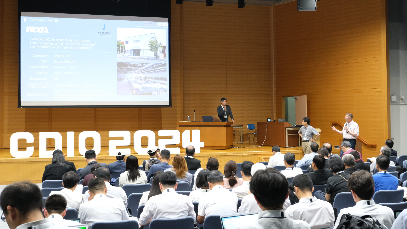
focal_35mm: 47
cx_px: 203
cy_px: 101
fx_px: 507
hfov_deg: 43.7
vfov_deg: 25.4
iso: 5000
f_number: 4.5
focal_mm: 29.6
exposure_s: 1/100
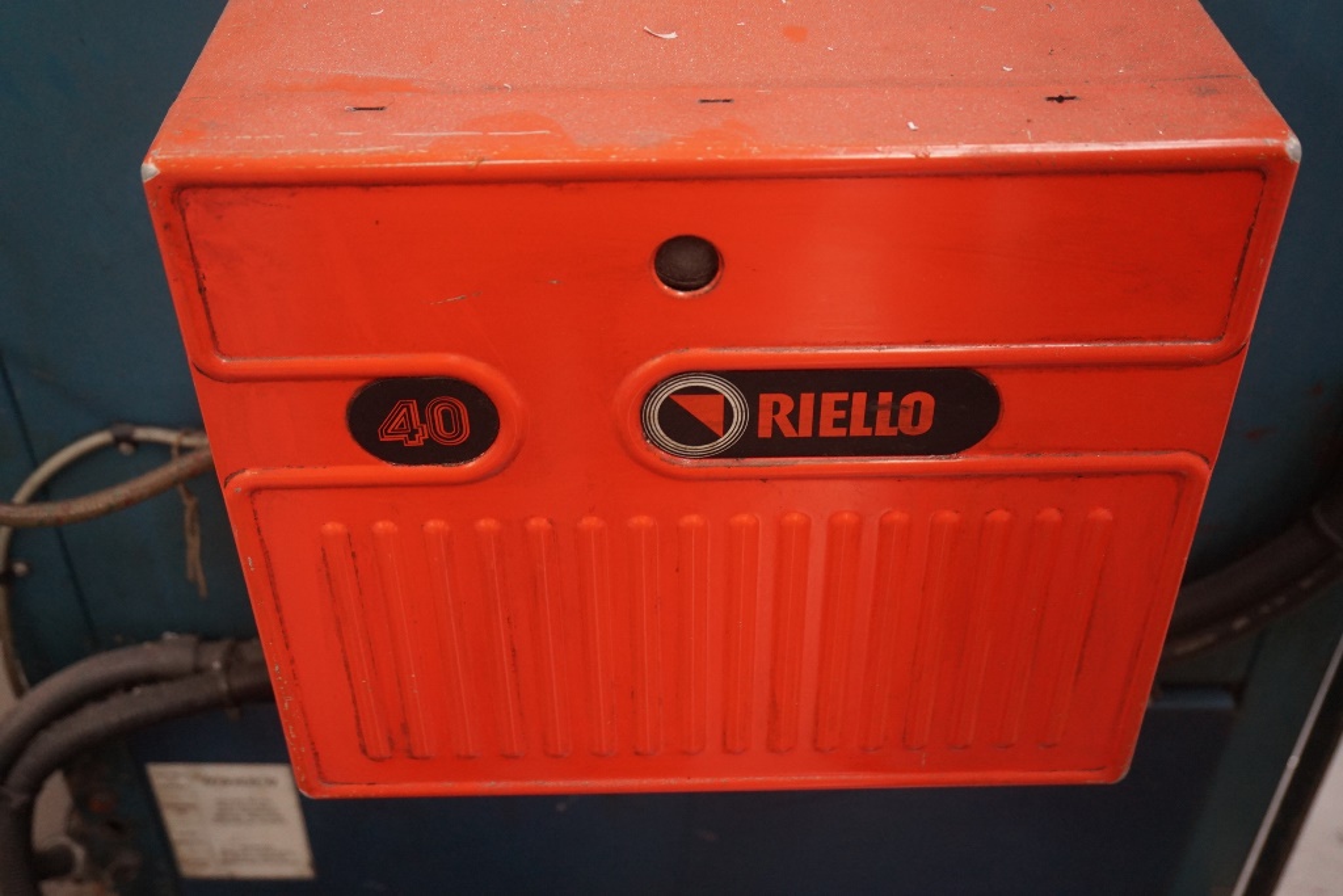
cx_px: 672
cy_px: 448
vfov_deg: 34.2
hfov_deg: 49.5
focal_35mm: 39
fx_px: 1455
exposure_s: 1/160
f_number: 4.5
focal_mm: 26
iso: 1250
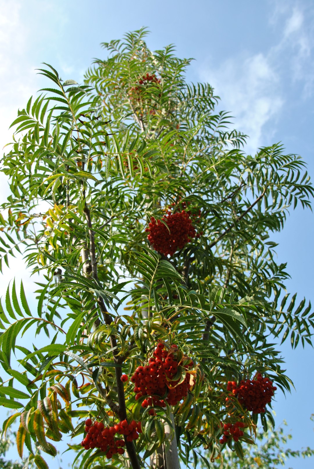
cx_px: 157
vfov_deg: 51.2
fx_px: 489
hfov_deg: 35.6
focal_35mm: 38
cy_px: 234
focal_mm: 25
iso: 200
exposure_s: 1/640
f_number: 5.6
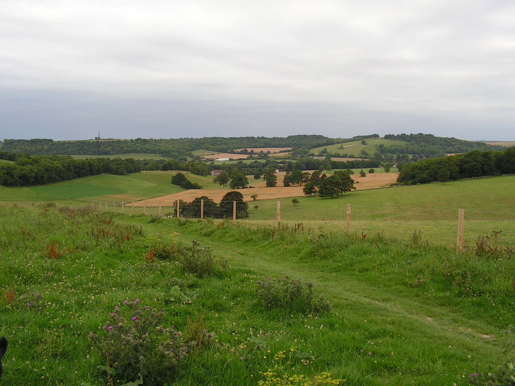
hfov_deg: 51.4
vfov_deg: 39.7
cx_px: 258
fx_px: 536
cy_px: 193
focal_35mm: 36
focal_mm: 6
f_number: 4.8
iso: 64
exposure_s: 1/250
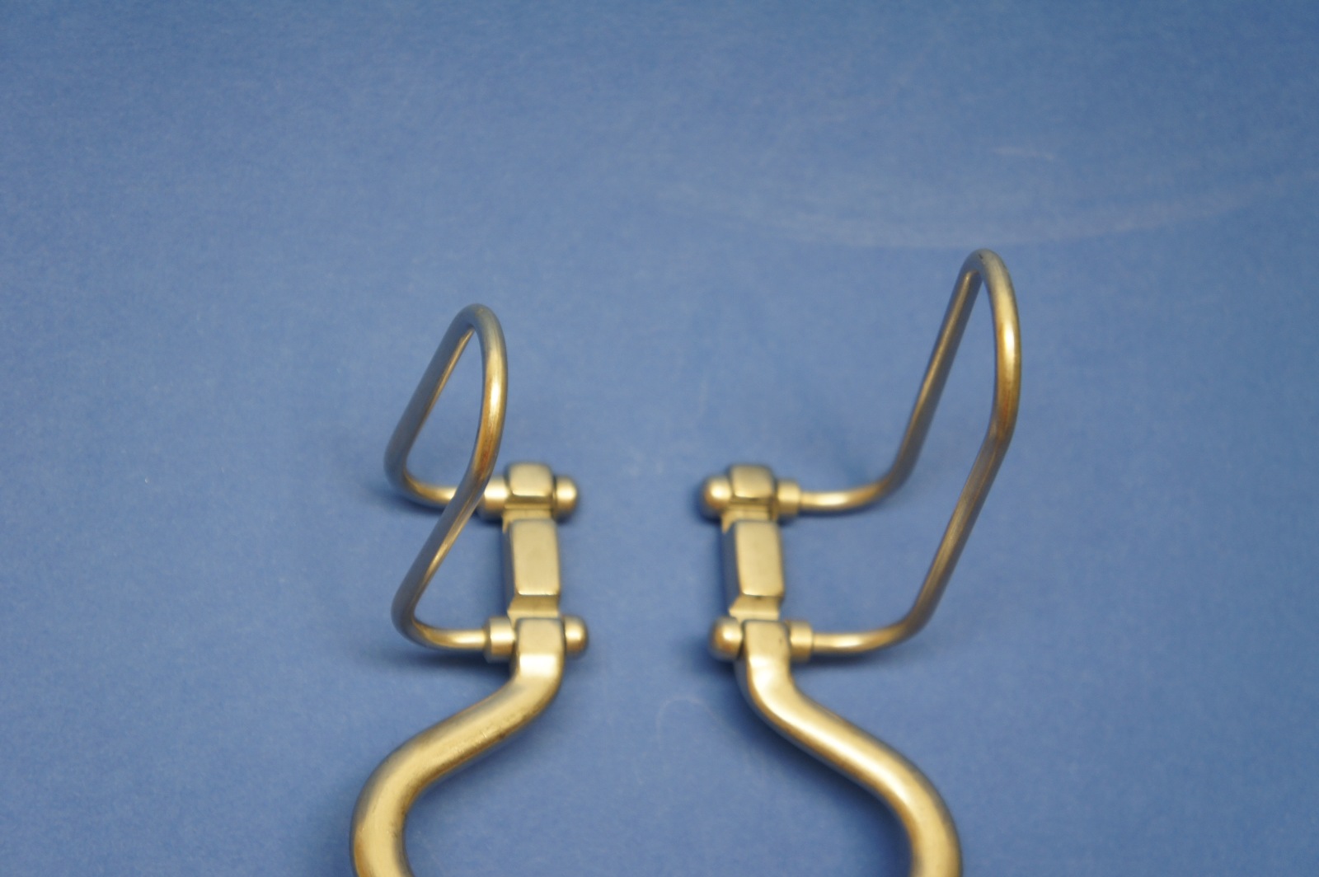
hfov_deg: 28.1
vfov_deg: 18.9
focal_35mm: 72
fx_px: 2636
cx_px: 660
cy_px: 438
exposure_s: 1/15
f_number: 5
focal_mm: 48
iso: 200
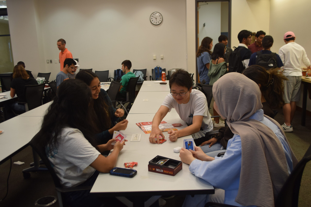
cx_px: 156
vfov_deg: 40.0
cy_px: 104
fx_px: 285
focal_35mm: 33
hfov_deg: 57.2
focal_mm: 22
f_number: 4
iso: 560
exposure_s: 1/60
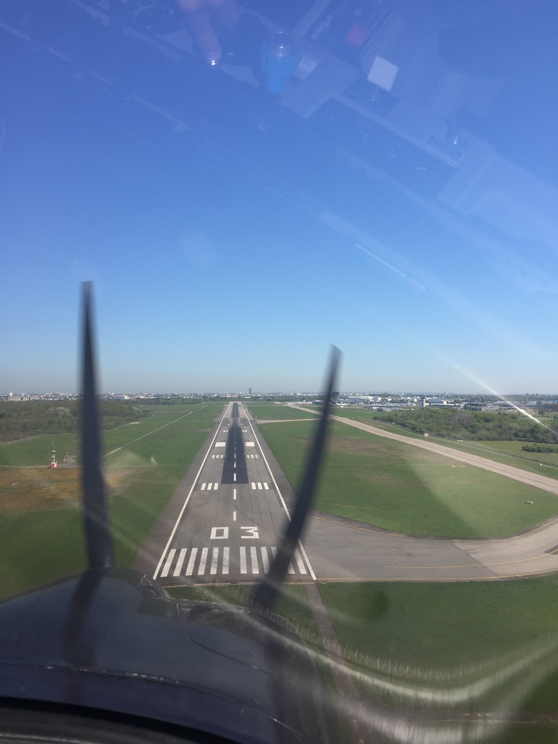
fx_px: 623
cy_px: 372
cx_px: 279
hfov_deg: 48.2
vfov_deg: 61.7
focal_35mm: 29
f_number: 2.2
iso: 32
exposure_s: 1/1199
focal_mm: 4.15
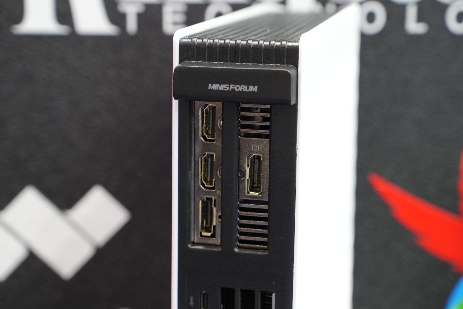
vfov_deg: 18.5
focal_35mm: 74
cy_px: 154
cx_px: 232
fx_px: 945
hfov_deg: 27.5
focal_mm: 49
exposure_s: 1/160
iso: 2500
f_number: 4
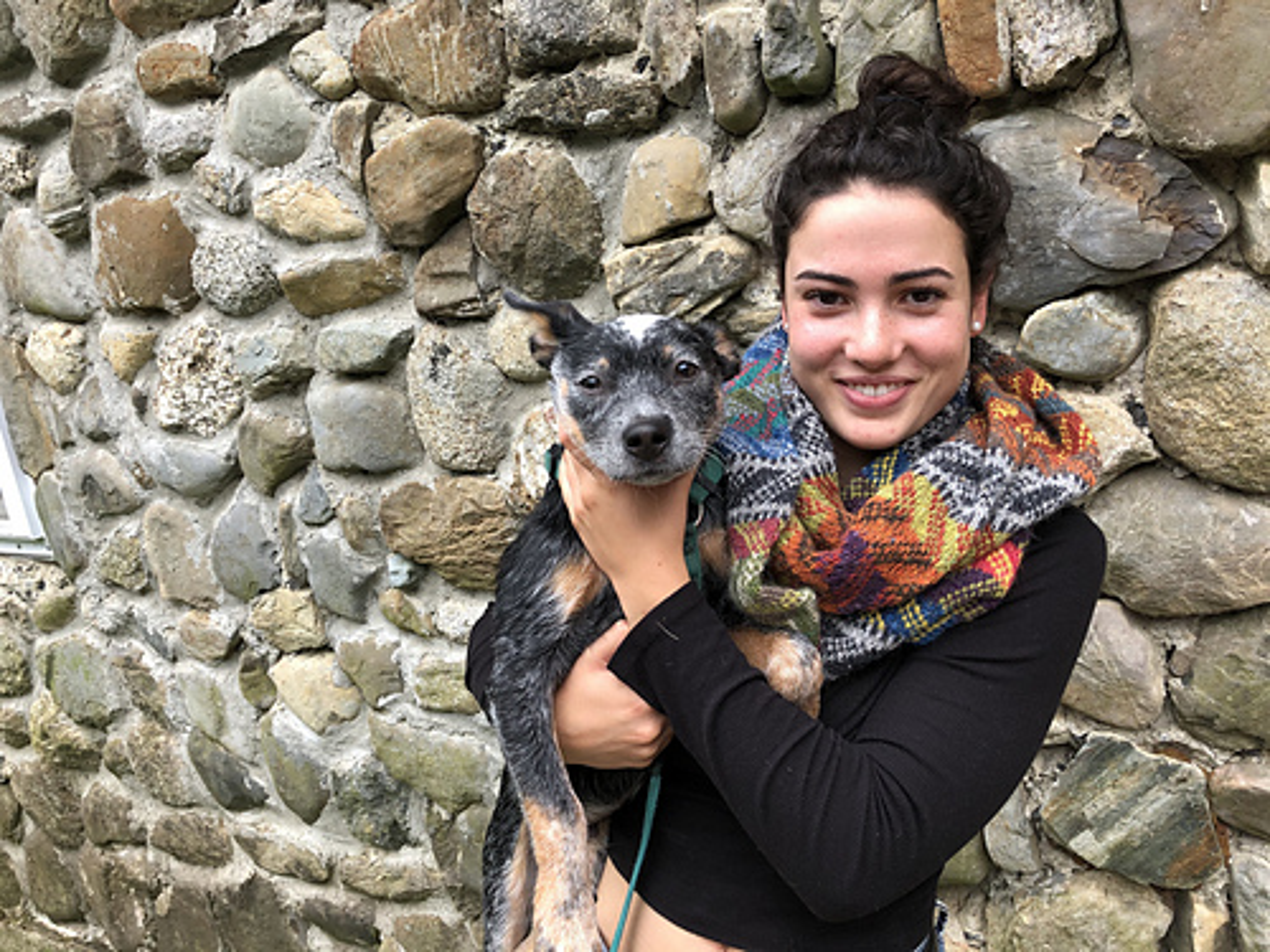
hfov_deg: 63.4
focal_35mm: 28
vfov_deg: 49.7
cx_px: 635
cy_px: 476
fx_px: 1027
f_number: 1.8
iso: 40
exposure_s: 1/120
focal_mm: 3.99
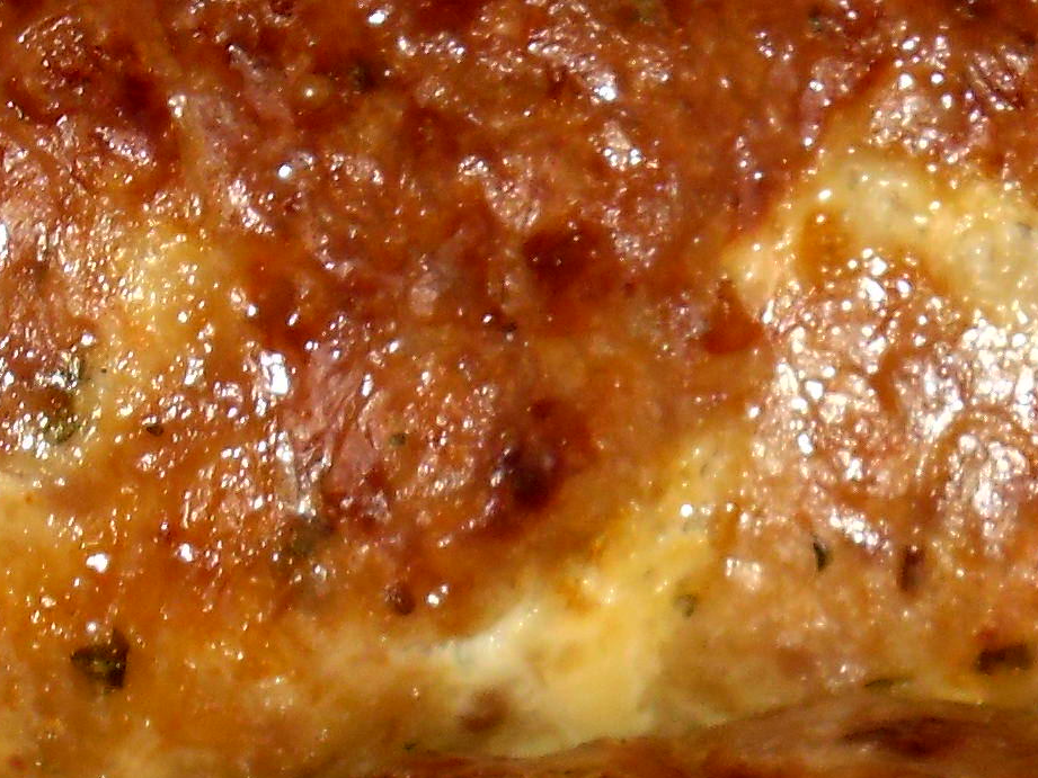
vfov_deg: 7.7
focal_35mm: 191
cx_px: 781
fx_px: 5728
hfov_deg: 10.3
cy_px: 860
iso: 80
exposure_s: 1/45
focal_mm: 7.8
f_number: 4.5
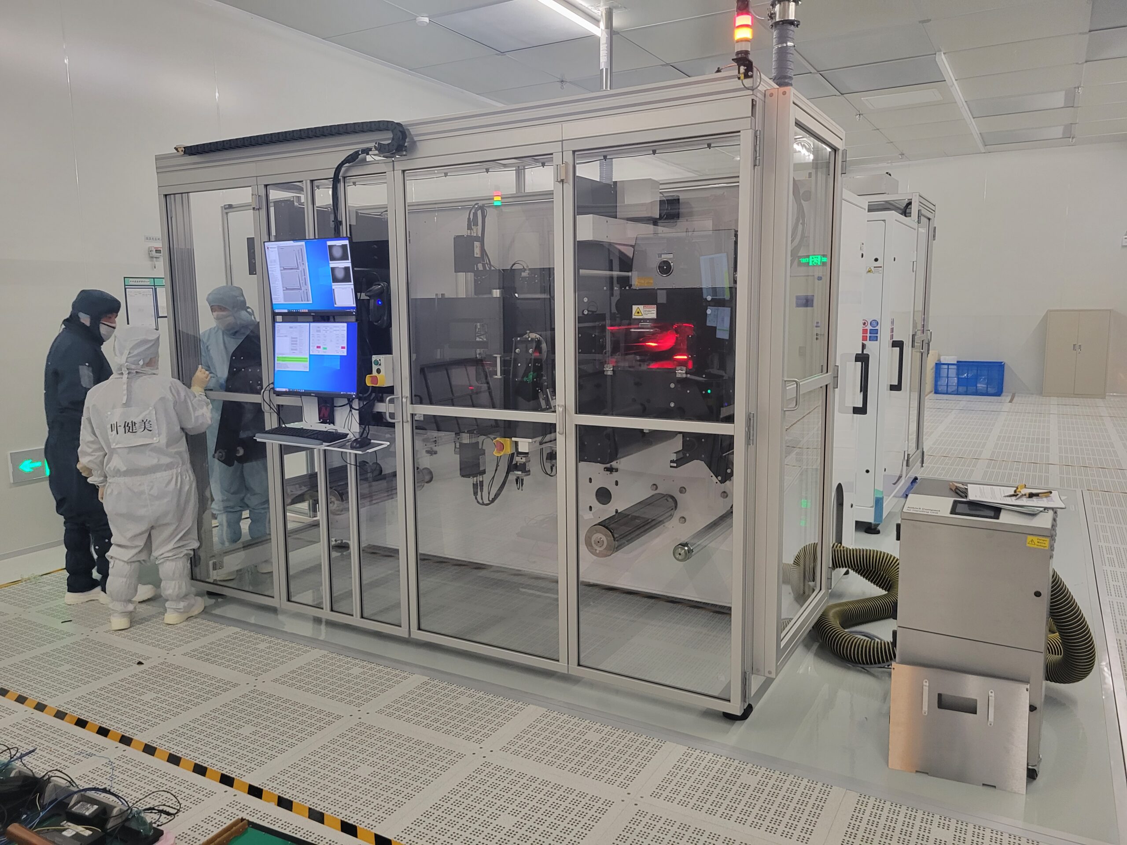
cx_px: 564
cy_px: 422
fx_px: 846
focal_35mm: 26
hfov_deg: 67.3
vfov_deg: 53.1
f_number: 1.8
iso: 320
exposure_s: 1/50
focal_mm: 5.4
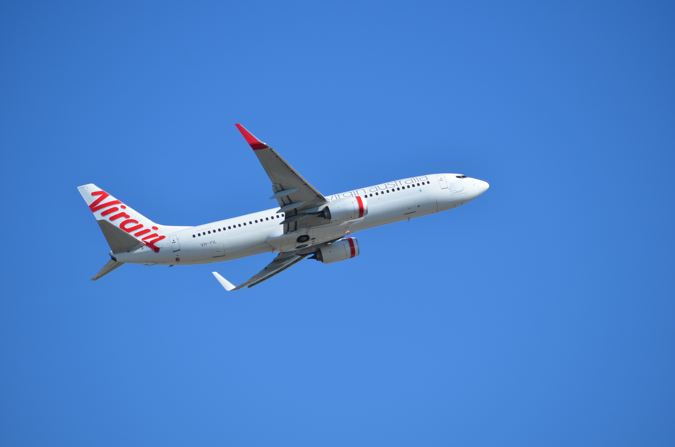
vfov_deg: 4.6
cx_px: 338
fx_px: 5613
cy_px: 224
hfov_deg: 6.9
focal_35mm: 300
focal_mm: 200
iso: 200
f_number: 7.1
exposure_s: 1/800
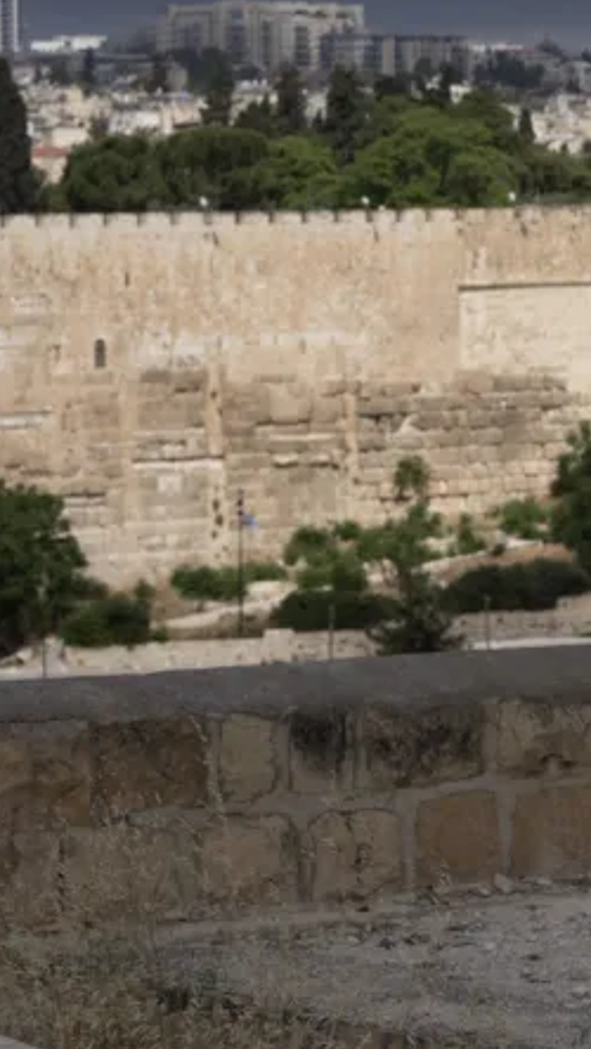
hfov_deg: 6.4
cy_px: 358
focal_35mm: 186
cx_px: 931
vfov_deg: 11.6
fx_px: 5178
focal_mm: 77
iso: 400
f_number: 8
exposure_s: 1/1600
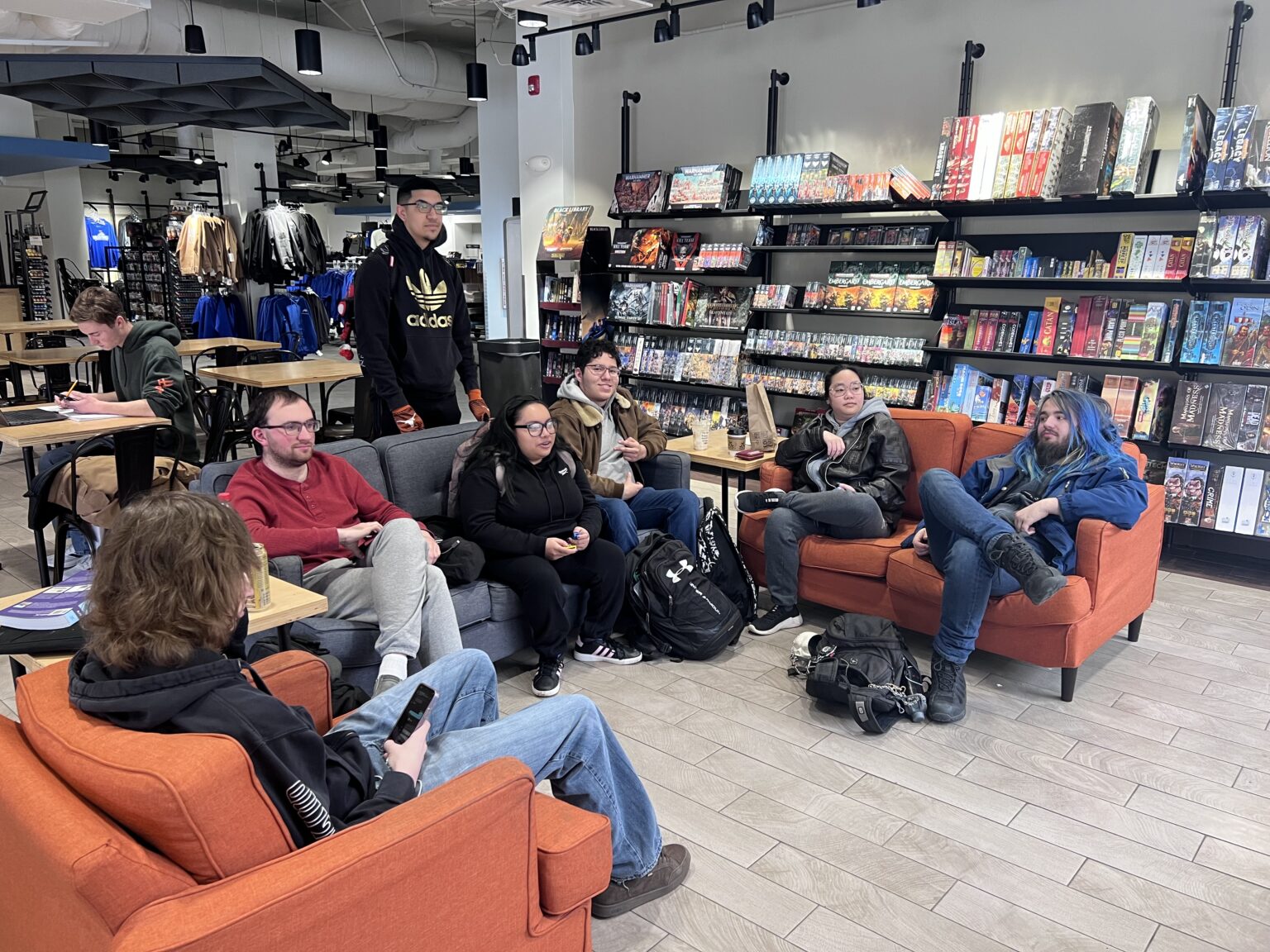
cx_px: 635
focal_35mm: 26
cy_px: 476
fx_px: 954
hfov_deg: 67.3
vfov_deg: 53.1
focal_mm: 5.7
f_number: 1.5
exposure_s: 1/60
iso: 125
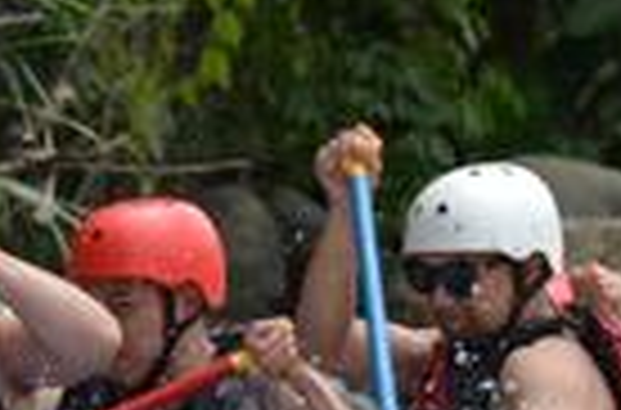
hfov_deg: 1.4
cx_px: 166
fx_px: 25202
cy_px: 554
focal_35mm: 1466
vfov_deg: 0.9
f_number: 7.1
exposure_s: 1/3200
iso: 1000
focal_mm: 210
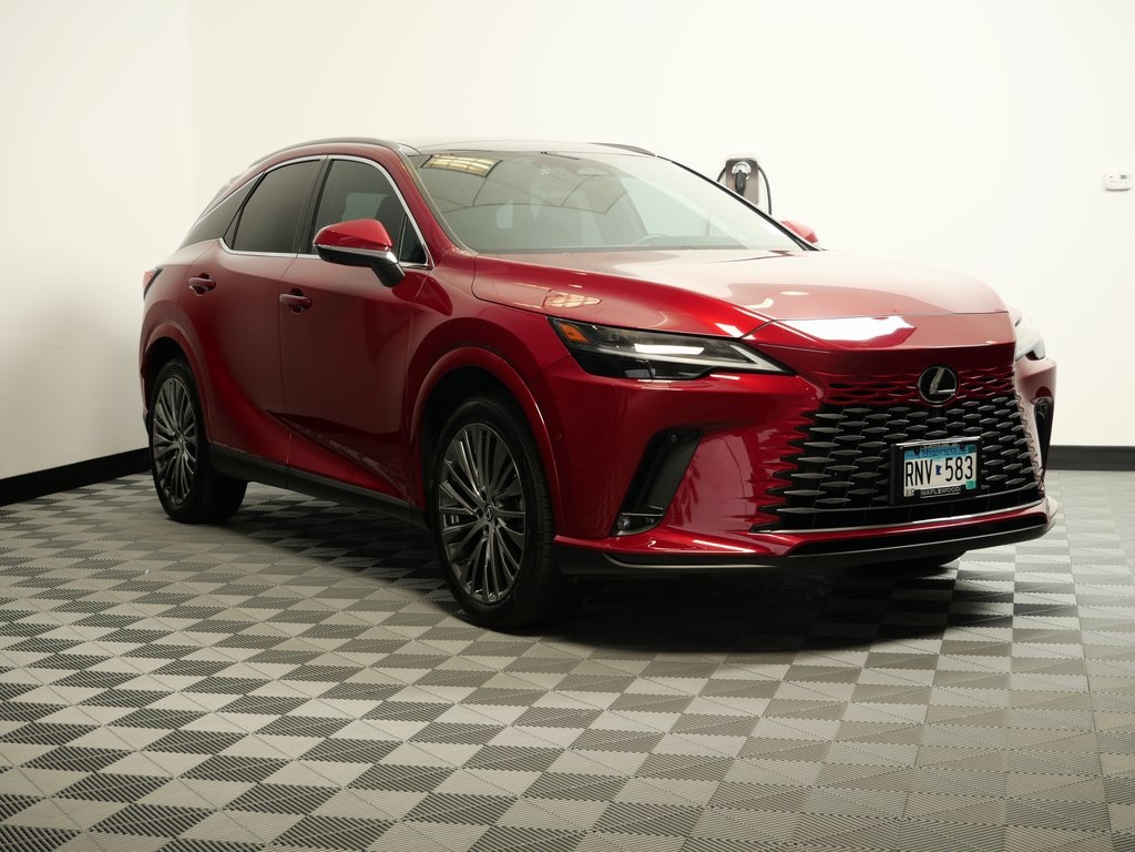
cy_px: 426
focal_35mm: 50
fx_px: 1639
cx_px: 568
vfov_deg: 29.1
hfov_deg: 38.2
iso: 200
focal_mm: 25
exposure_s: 1/100
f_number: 4.5
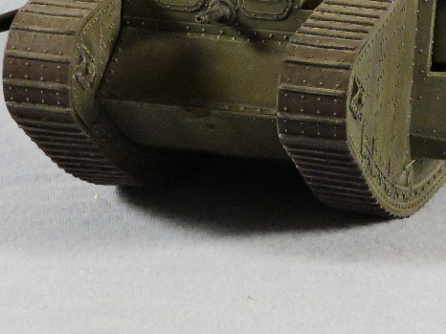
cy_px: 46
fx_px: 3361
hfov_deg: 7.6
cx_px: 296
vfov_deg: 5.7
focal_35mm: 261
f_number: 6.3
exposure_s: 1/20
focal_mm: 24.2
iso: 1600
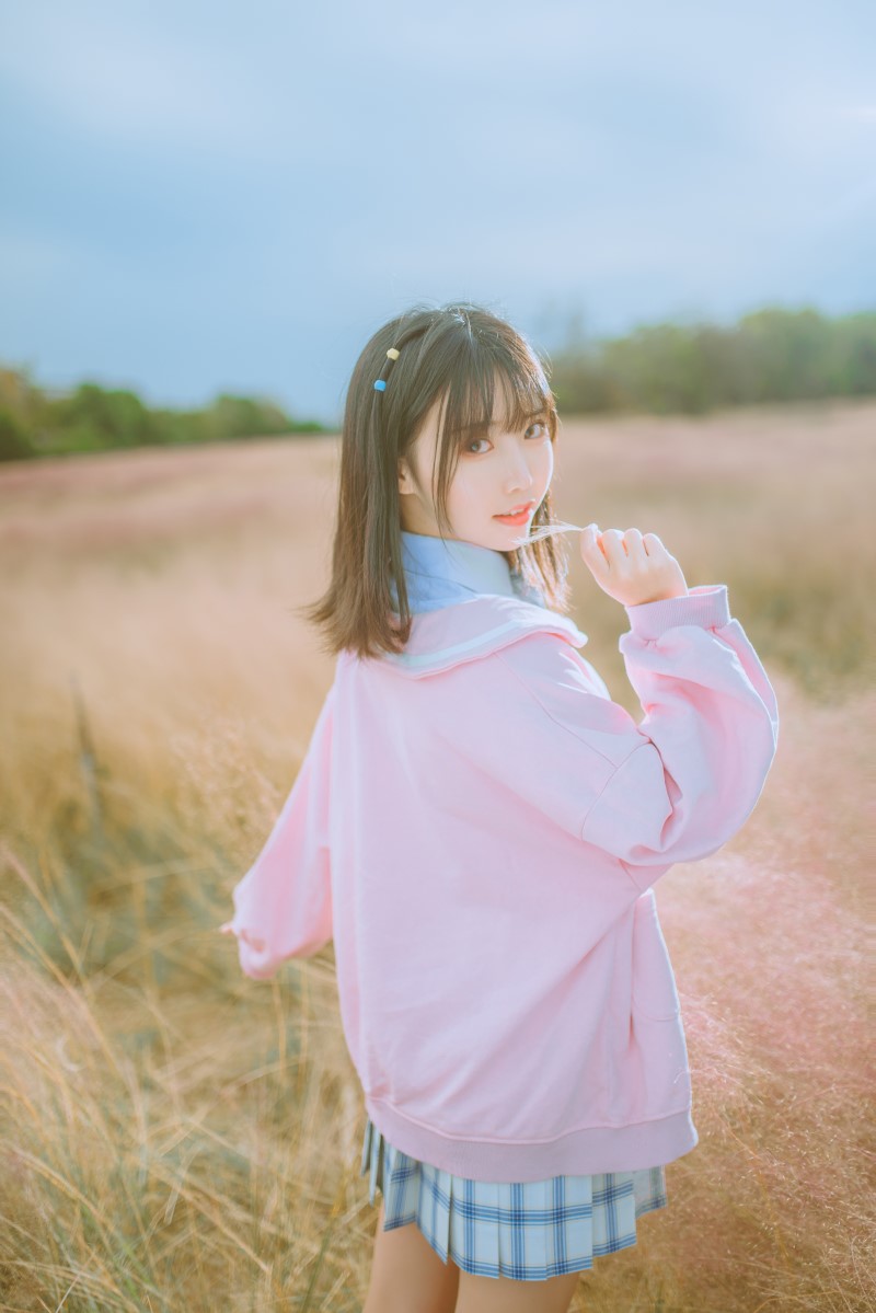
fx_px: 1277
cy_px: 656
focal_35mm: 35
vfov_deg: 54.4
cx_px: 438
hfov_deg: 37.9
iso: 64
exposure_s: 1/3200
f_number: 1.4
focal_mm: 35
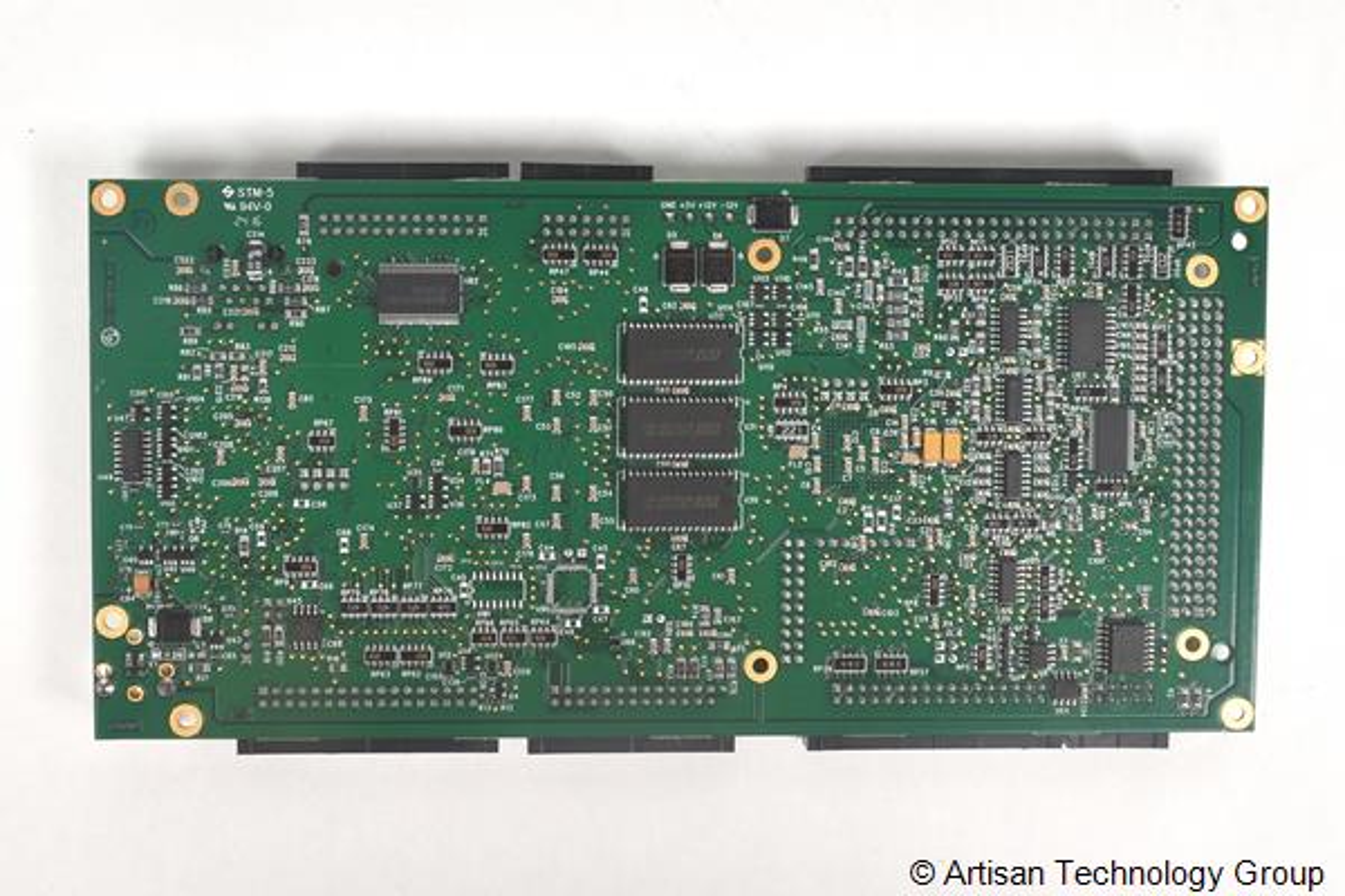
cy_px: 448
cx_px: 672
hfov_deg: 61.9
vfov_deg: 43.6
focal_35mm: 30
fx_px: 1121
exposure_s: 1/200
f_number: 10
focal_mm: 20
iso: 100
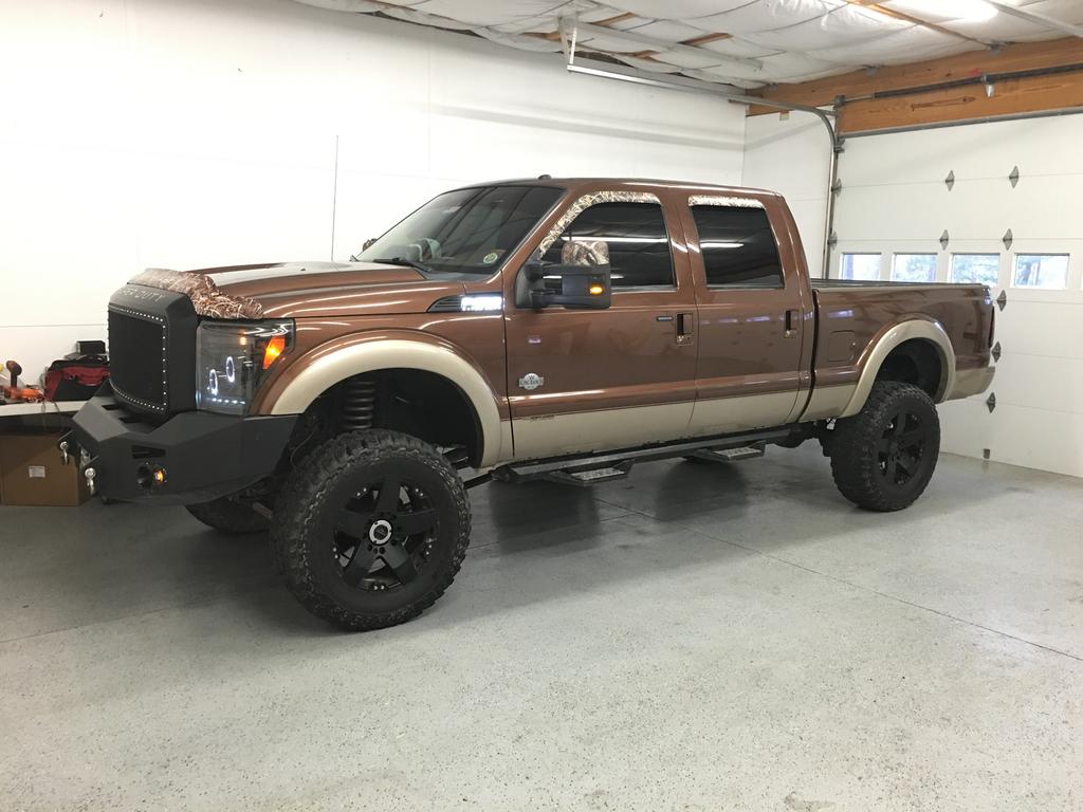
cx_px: 542
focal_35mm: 29
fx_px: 907
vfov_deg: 48.2
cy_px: 406
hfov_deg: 61.7
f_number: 2.2
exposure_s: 1/15
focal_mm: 4.15
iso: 80
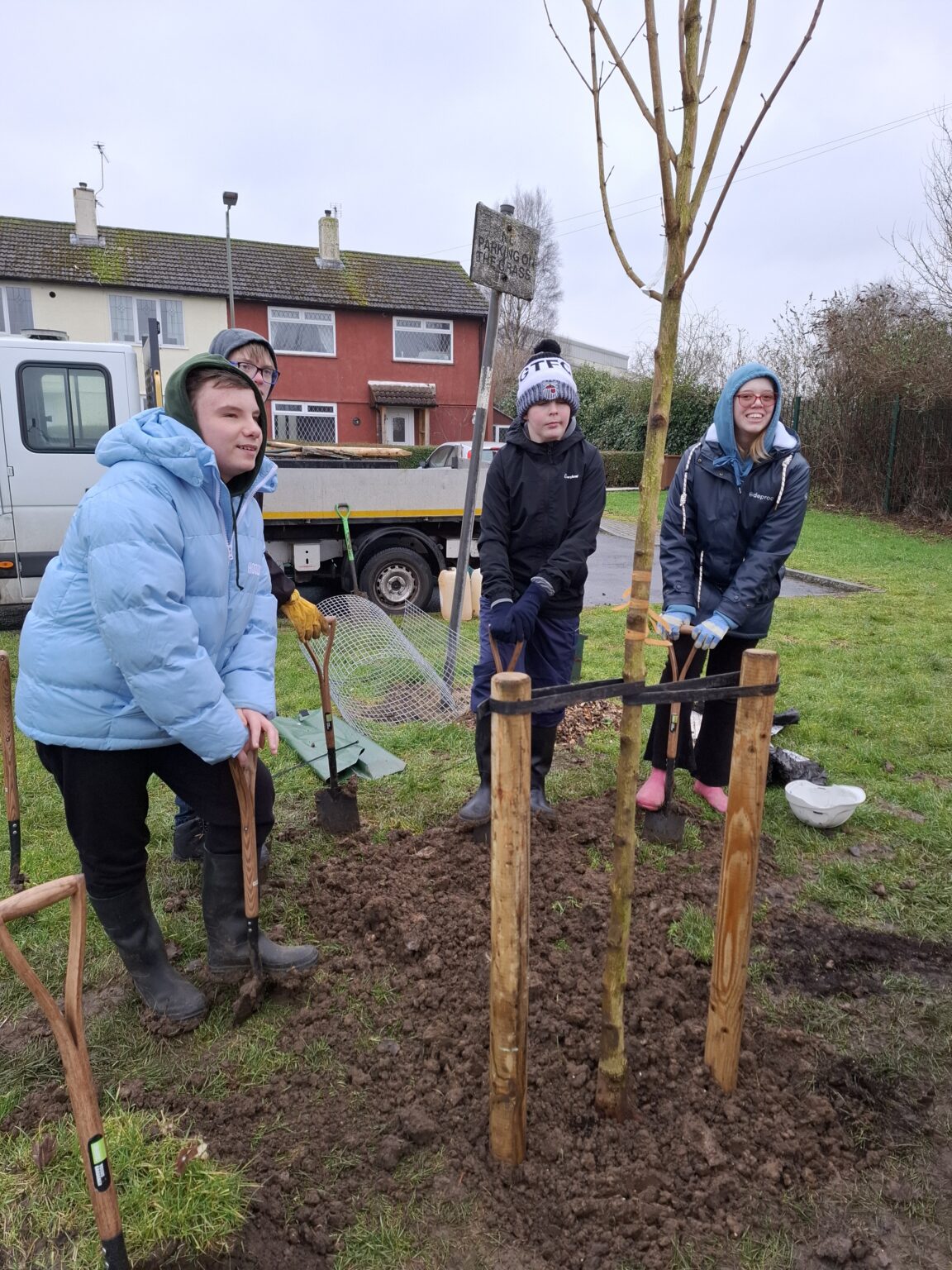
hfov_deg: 58.9
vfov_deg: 73.9
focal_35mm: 23
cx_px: 476
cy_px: 635
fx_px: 843
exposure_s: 1/100
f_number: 1.8
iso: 64
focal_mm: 5.54
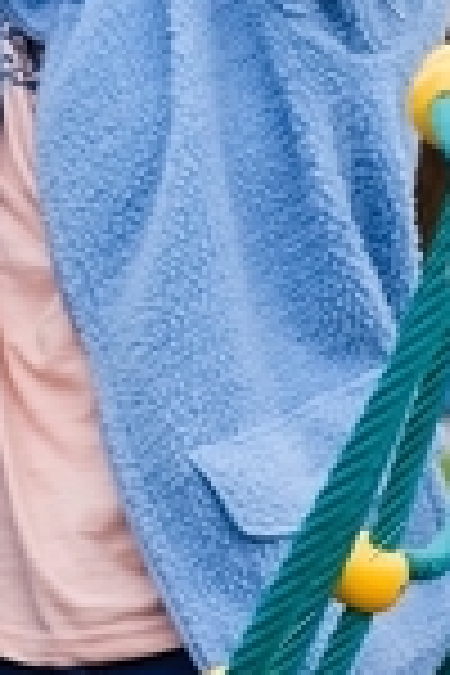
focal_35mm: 497
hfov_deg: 2.8
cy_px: 236
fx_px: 9318
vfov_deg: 4.1
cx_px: -40
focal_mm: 56
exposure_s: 1/1250
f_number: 2.5
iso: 250
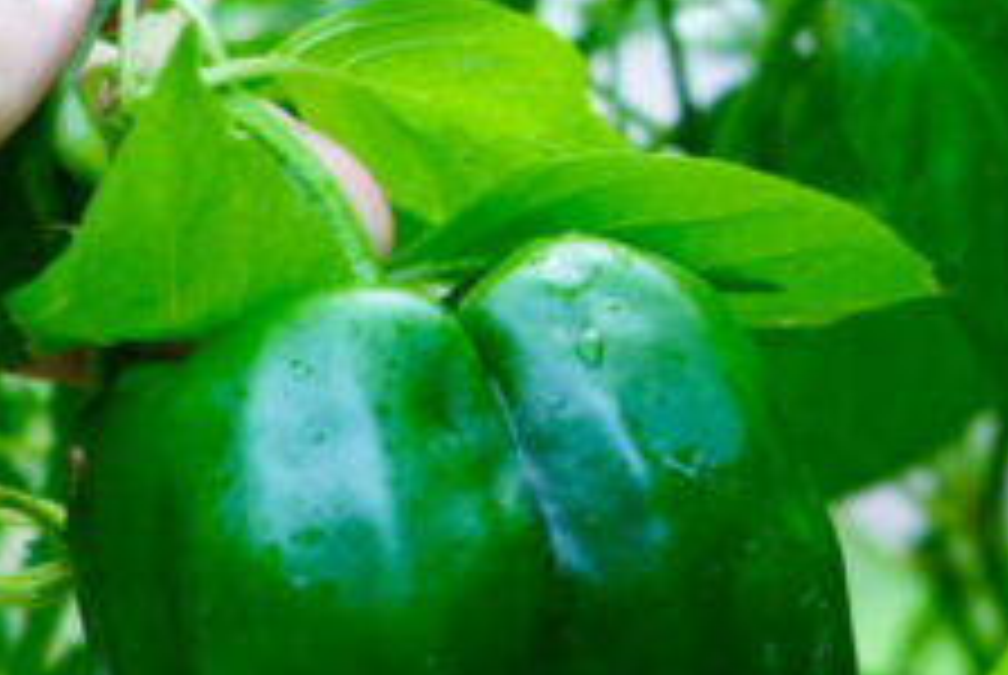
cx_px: 176
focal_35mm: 117
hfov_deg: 17.3
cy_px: 704
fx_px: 3280
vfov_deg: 11.6
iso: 800
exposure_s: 1/60
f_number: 4.5
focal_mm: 41
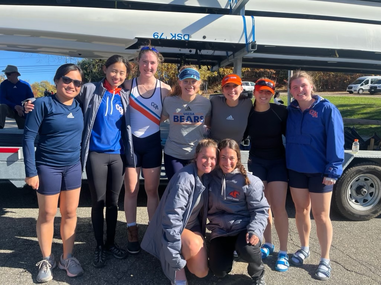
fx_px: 286
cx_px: 190
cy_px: 142
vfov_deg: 53.0
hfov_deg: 67.3
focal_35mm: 26
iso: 50
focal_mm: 5.1
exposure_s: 1/1647
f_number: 1.6
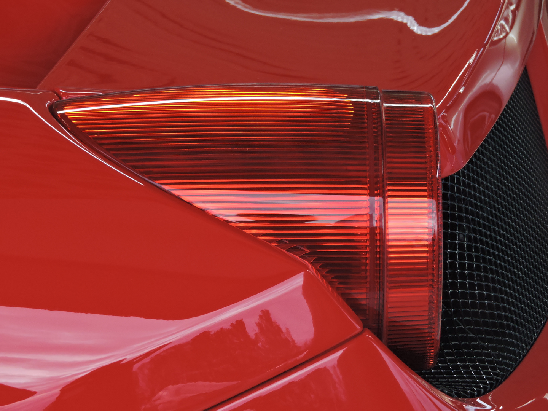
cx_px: 274
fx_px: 2850
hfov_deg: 11.0
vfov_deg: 8.2
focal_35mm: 180
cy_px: 206
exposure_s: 1/15
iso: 400
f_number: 5.3
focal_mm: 32.2
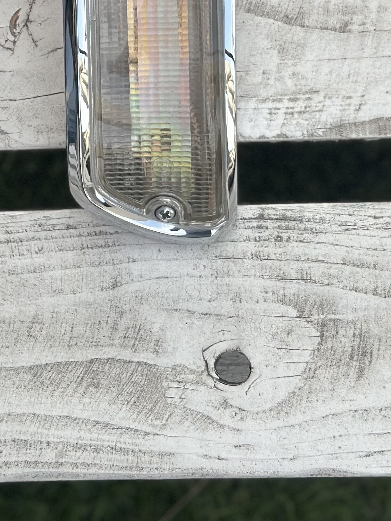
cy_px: -39
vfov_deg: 16.1
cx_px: 31
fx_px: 1792
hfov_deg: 12.4
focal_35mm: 119
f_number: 1.78
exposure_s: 1/604
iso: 80
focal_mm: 6.86
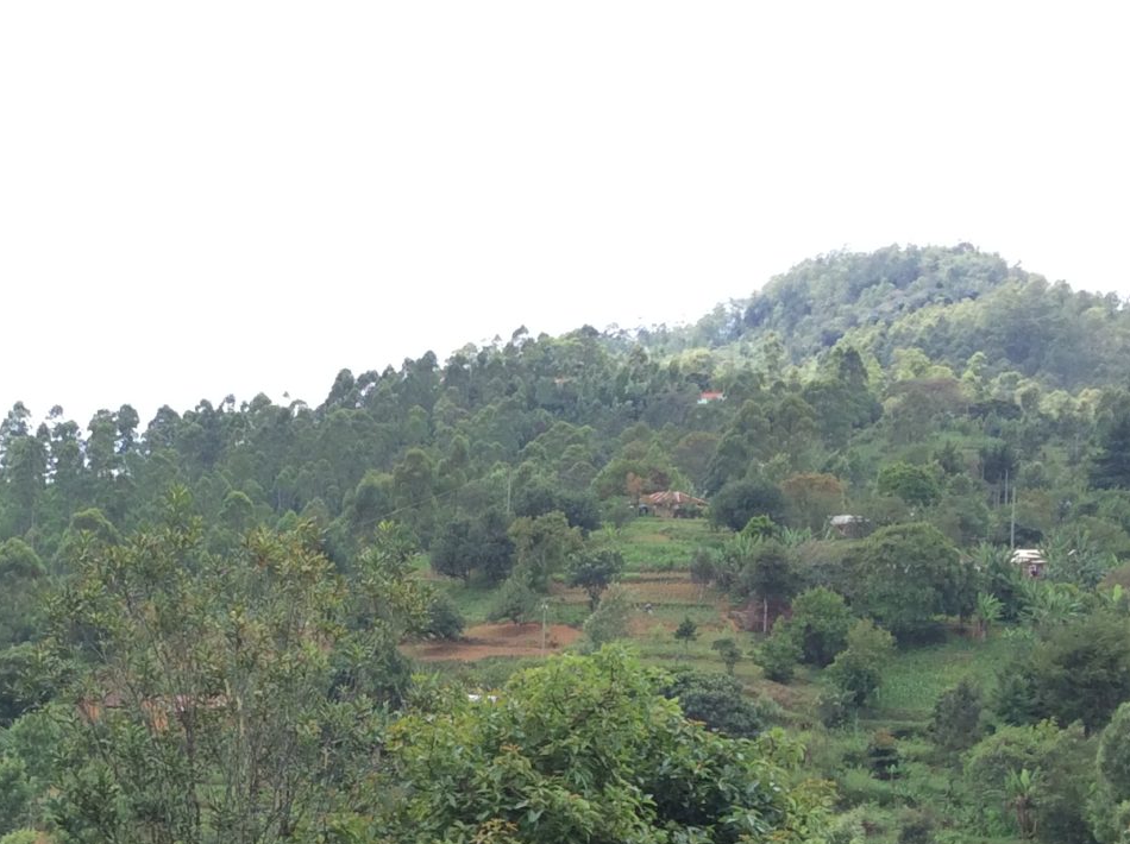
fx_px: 2250
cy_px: 647
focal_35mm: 69
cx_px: 164
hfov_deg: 27.4
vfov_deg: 21.1
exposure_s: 1/408
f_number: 2.4
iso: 32
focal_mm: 3.3
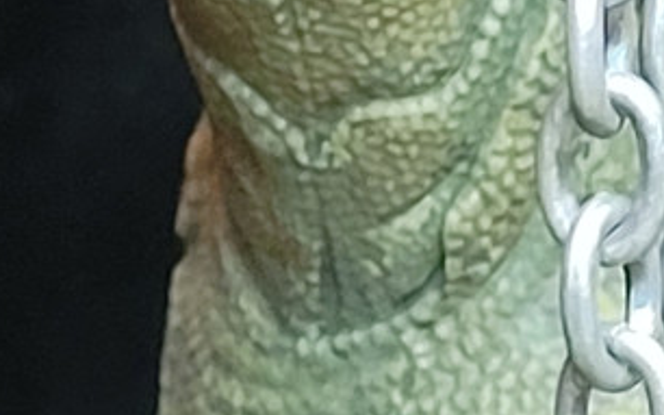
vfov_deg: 13.6
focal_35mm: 96
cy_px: 156
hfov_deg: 20.4
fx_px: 1737
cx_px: 765
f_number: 1.8
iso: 320
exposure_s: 1/40
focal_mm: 5.4
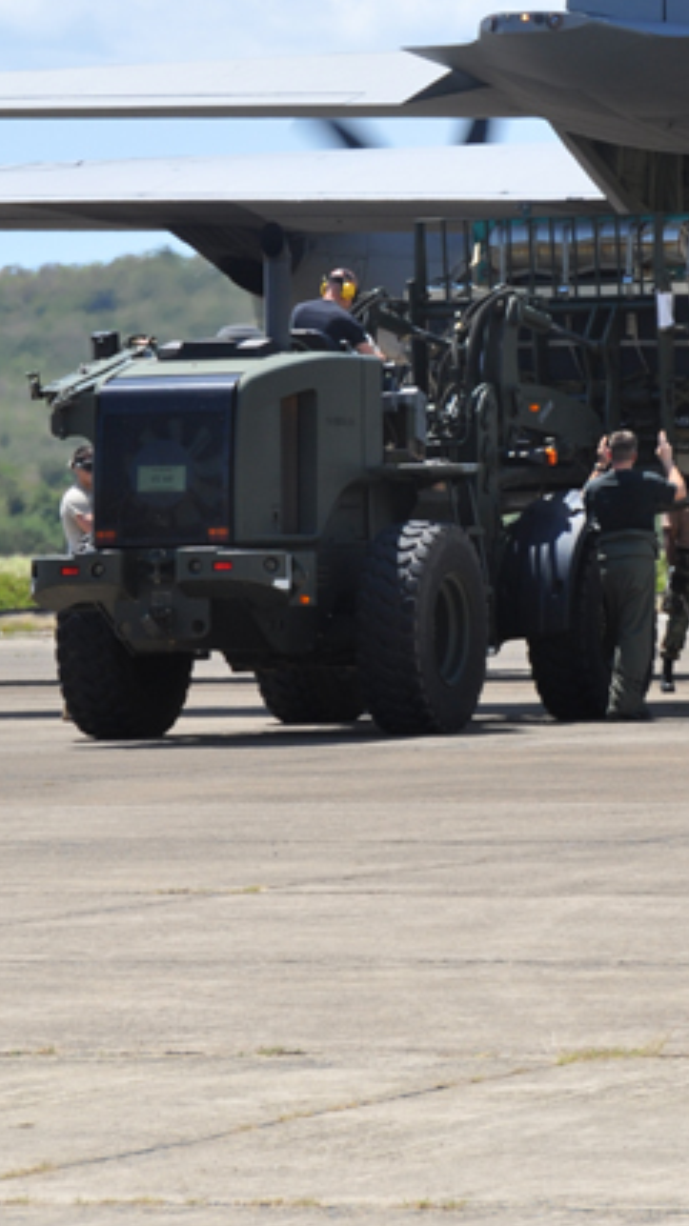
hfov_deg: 5.1
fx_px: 7707
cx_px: 758
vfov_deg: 9.1
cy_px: 123
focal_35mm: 237
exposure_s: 1/320
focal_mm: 75
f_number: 9
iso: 200
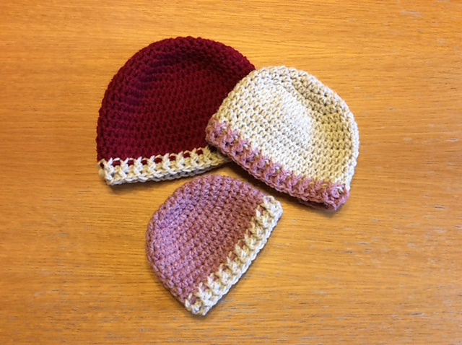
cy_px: 172
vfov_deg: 44.1
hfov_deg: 56.9
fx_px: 426
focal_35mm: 32
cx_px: 231
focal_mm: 3.3
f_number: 2.4
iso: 100
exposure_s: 1/24
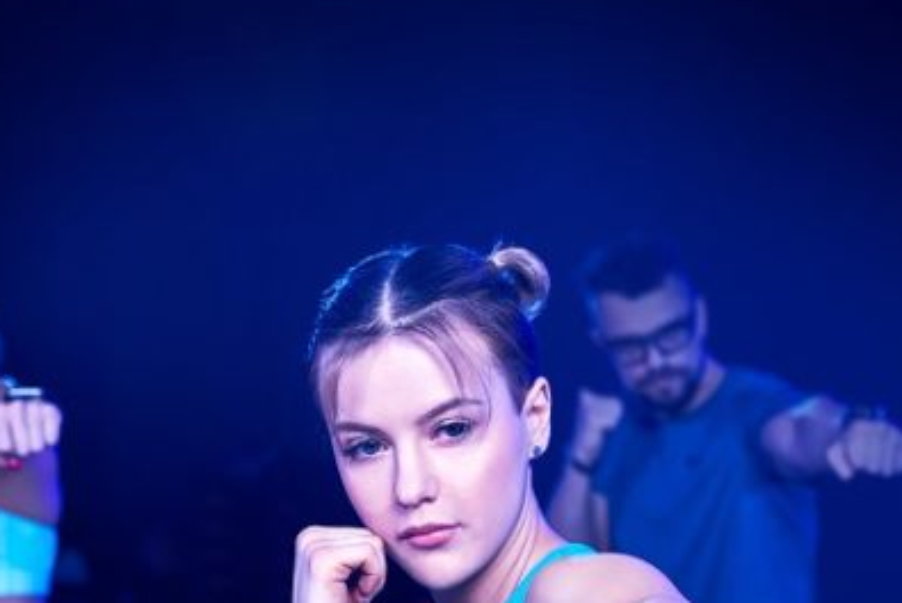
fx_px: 1705
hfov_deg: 29.6
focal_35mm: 68
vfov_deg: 19.6
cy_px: 555
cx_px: 461
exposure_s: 1/160
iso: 100
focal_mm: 35
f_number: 2.8
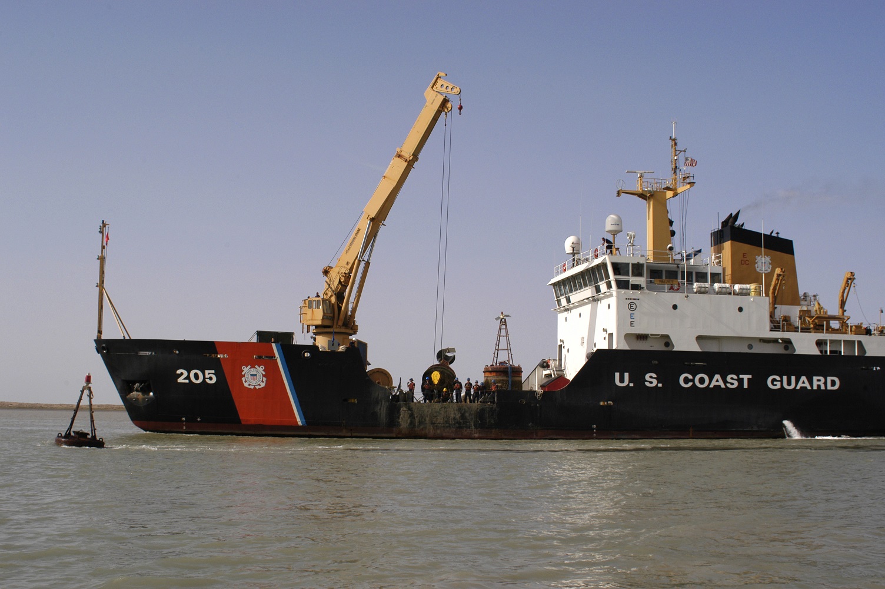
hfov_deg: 46.4
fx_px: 1032
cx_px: 442
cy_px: 294
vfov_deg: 31.8
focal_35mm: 42
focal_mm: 28
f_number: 11
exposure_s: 1/500
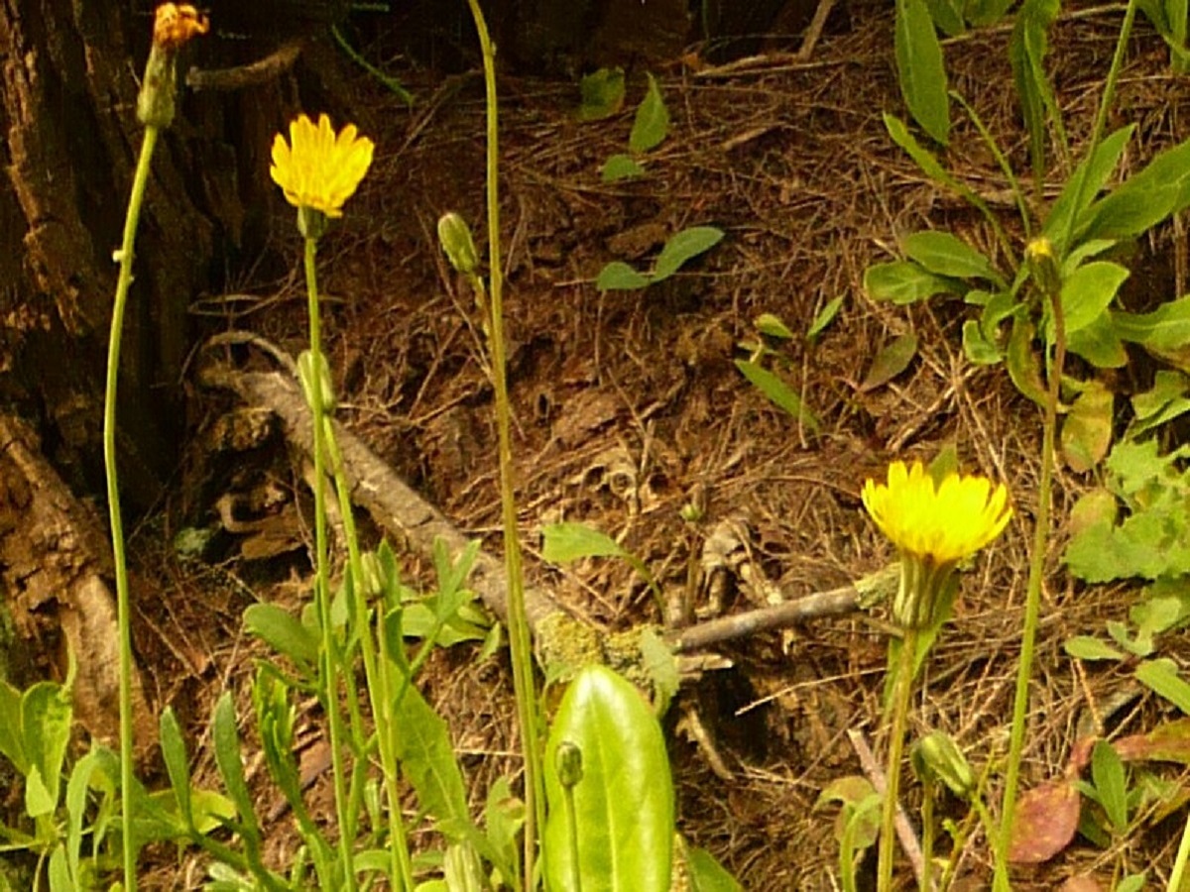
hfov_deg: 52.6
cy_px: 446
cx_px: 595
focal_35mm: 35
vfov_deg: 40.7
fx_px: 1203
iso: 100
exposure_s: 1/100
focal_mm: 5.8
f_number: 2.8
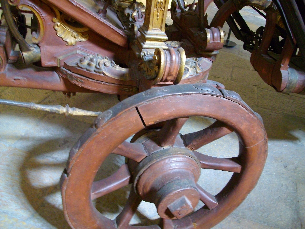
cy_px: 114
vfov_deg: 44.2
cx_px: 152
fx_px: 282
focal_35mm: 32
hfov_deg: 56.8
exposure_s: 1/8
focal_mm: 5.7
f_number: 2.9
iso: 320
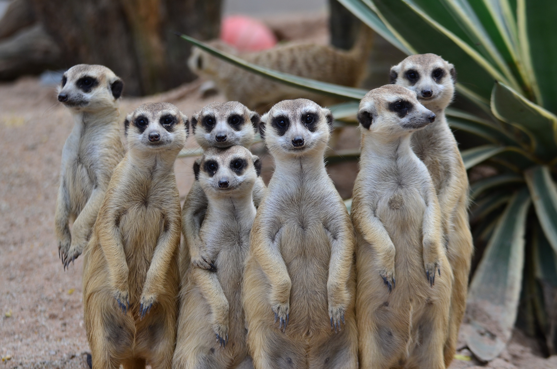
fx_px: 2316
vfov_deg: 9.1
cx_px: 278
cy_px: 184
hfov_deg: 13.7
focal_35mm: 150
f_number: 4.5
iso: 200
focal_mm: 100
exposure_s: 1/500
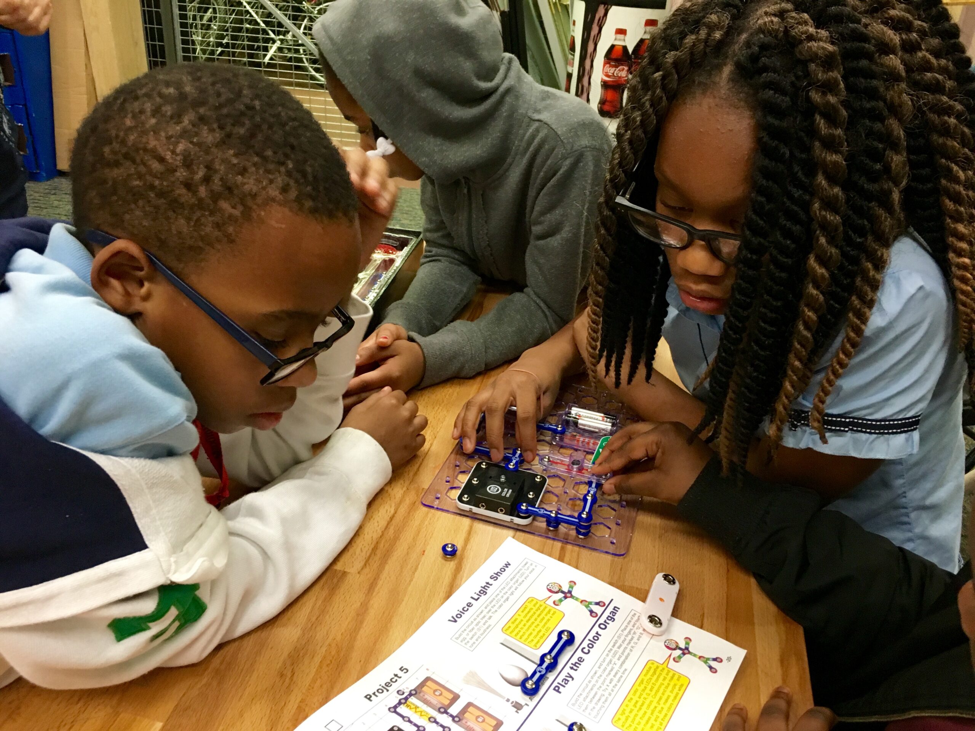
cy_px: 366
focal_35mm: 29
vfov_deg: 48.2
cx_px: 488
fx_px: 817
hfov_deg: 61.7
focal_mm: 4.15
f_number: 2.2
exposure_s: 1/30
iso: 160
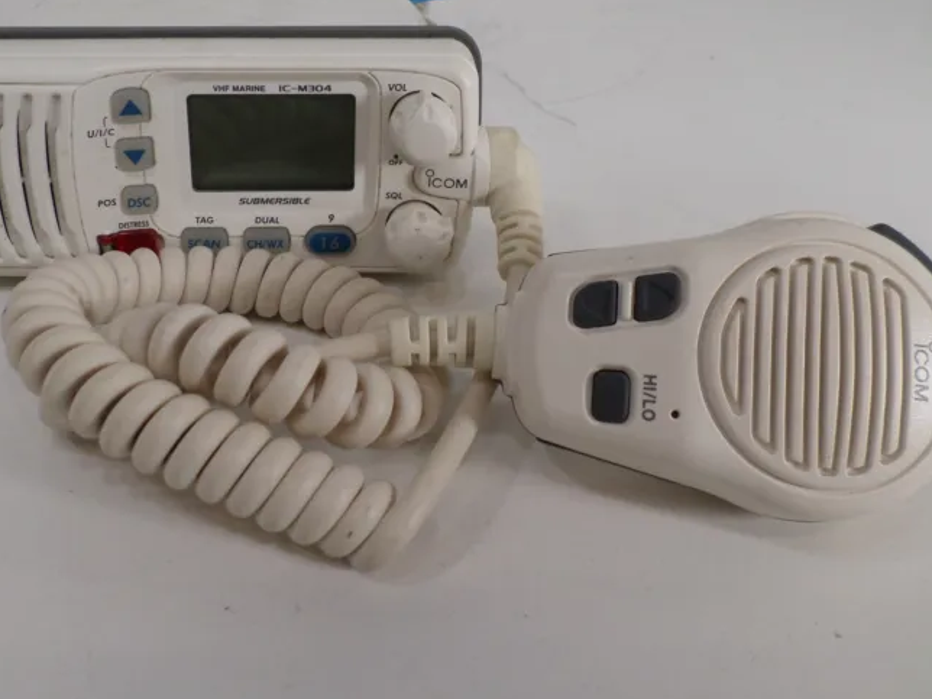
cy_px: 255
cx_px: 342
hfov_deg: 52.0
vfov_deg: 40.4
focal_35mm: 35
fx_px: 942
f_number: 2.5
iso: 80
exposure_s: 1/90
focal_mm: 4.5
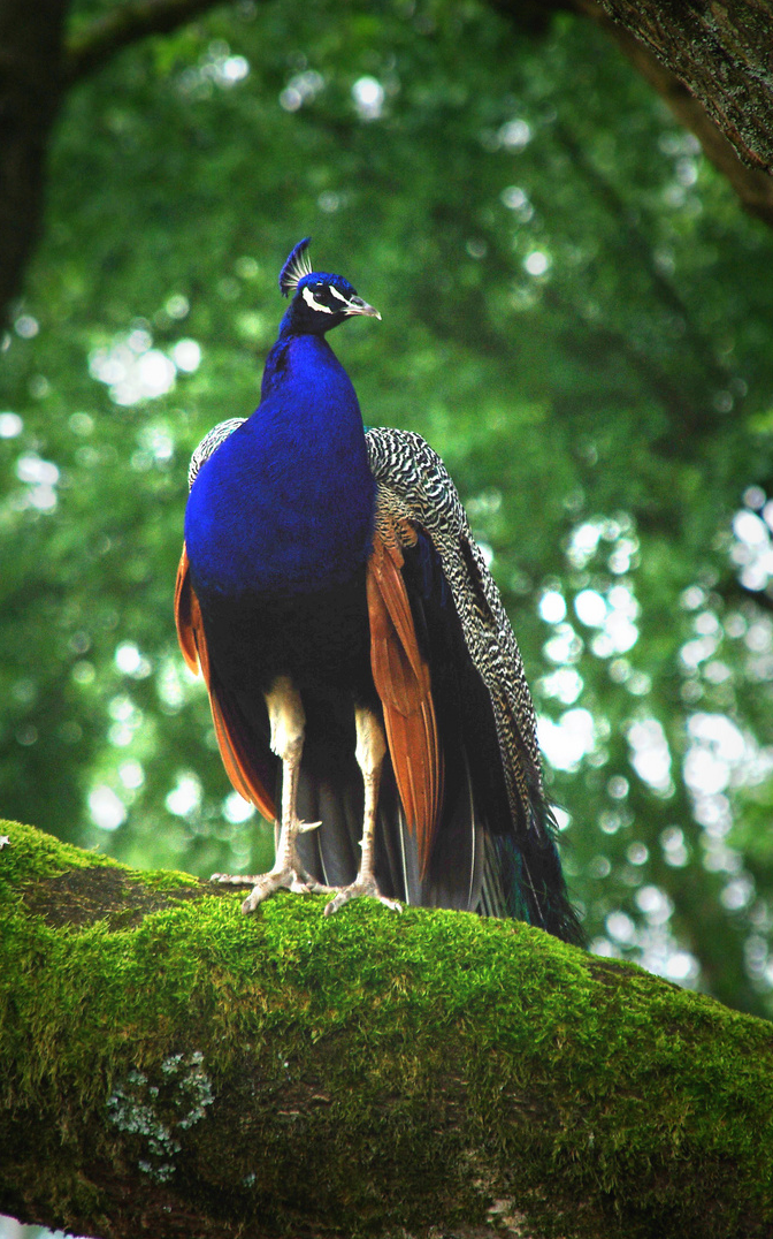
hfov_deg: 2.9
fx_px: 15480
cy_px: 618
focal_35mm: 459
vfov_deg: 4.6
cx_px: 417
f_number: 6.7
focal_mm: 200
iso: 100
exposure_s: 1/180
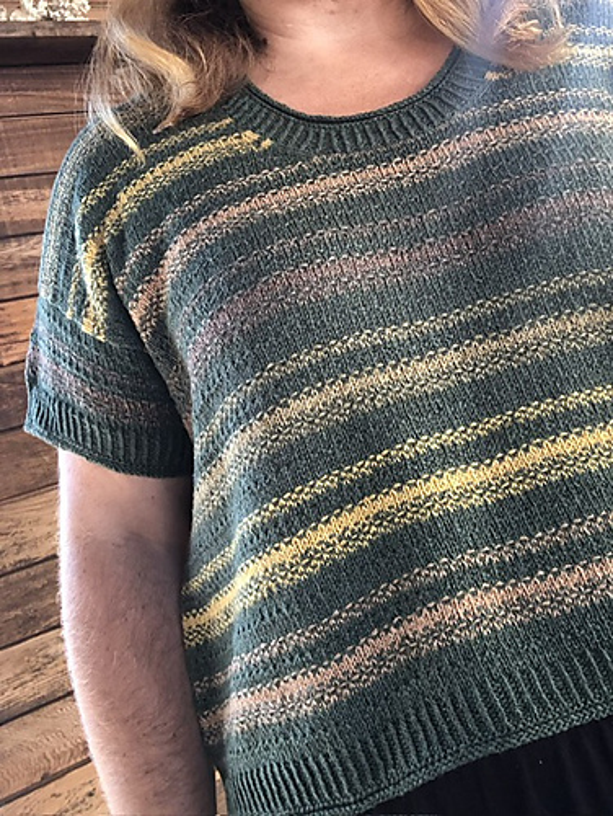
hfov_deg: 44.2
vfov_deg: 56.8
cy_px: 408
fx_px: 754
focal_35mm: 32
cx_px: 306
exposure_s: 1/60
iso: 160
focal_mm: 2.87
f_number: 2.2
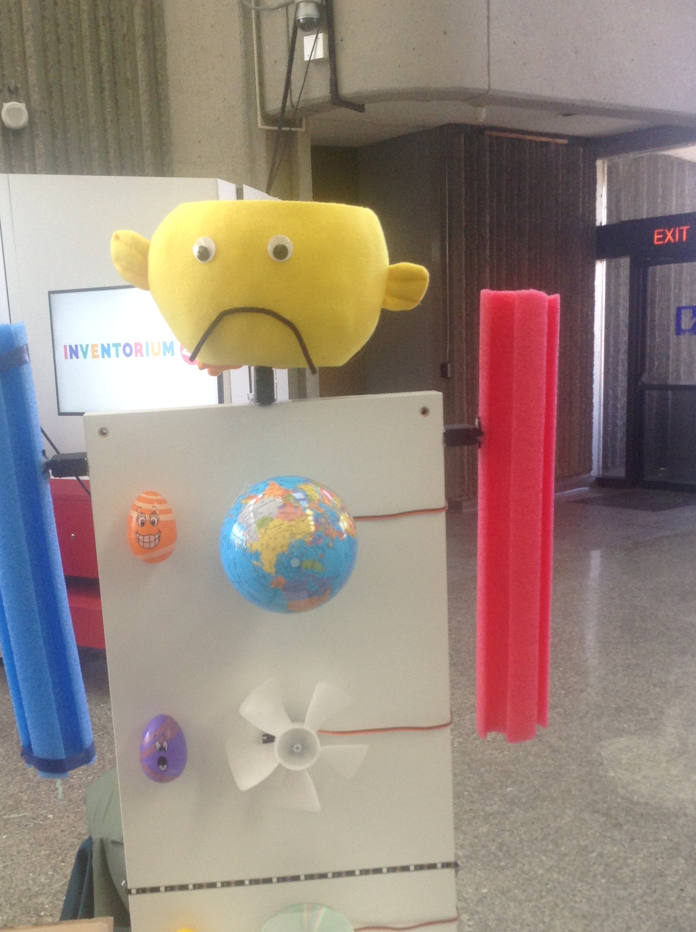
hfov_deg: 32.1
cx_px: 314
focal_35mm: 45
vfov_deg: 41.9
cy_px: 574
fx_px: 1210
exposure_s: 1/30
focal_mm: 3.3
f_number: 2.4
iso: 32
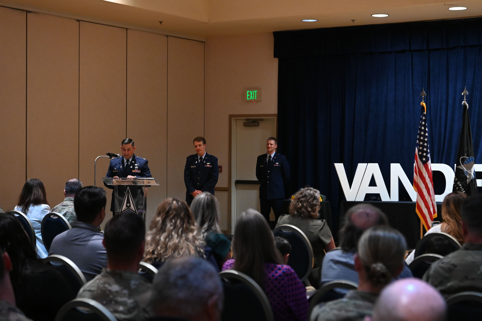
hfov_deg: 28.9
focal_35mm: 70
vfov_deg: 19.4
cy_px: 160
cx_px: 241
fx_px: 937
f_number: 5.6
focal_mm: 70
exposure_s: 1/80
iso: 6400
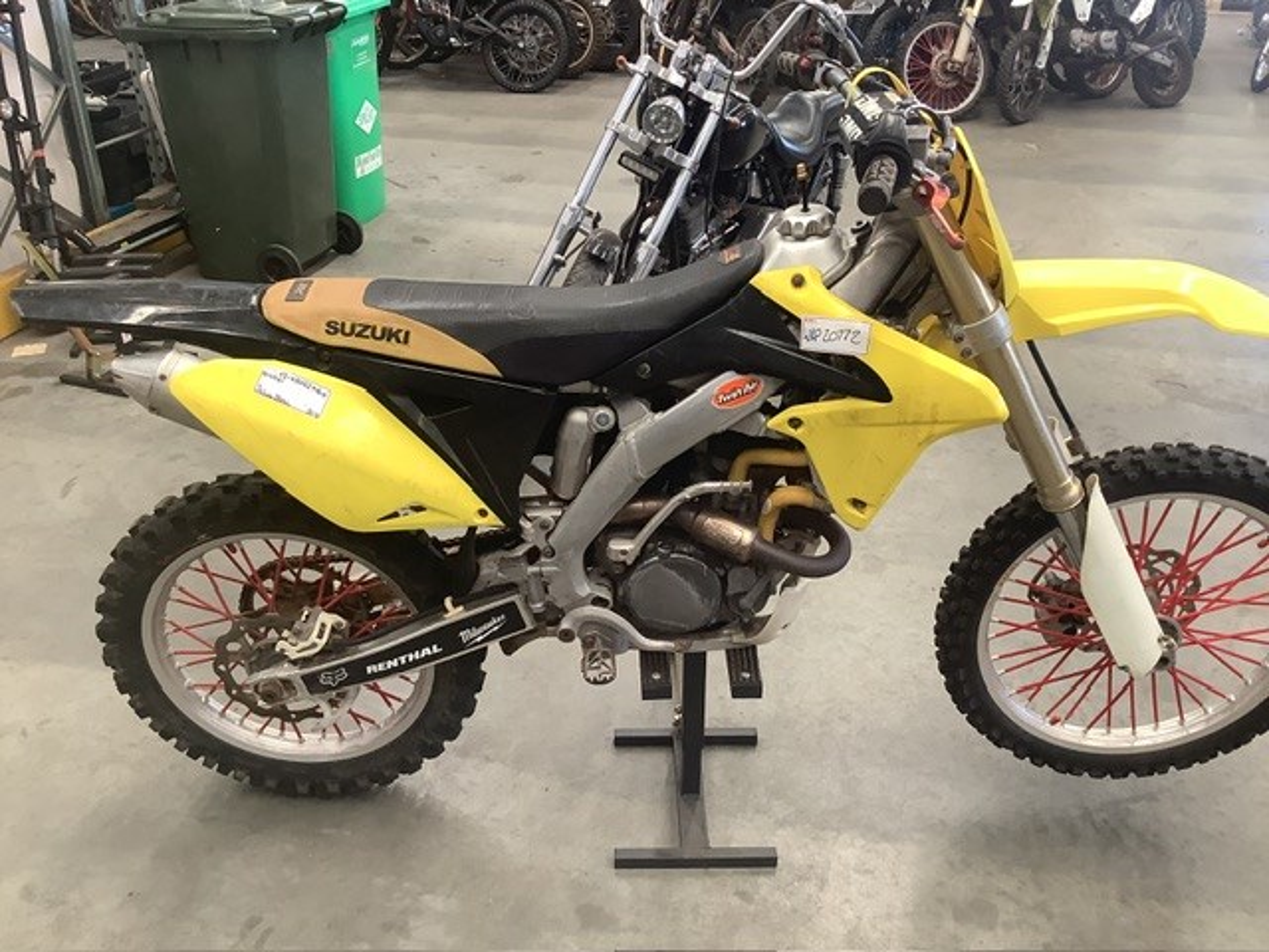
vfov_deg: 45.4
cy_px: 476
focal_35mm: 31
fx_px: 1136
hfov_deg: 58.4
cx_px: 634
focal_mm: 3.3
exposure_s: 1/50
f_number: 2.4
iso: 80
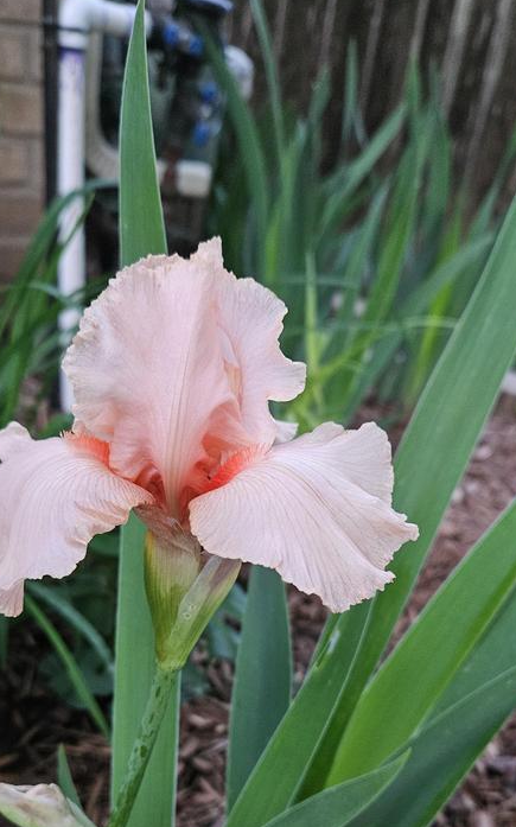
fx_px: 788
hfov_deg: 36.1
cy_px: 580
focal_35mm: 35
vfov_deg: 53.7
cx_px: 198
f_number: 1.8
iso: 800
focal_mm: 5.4
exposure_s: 1/60
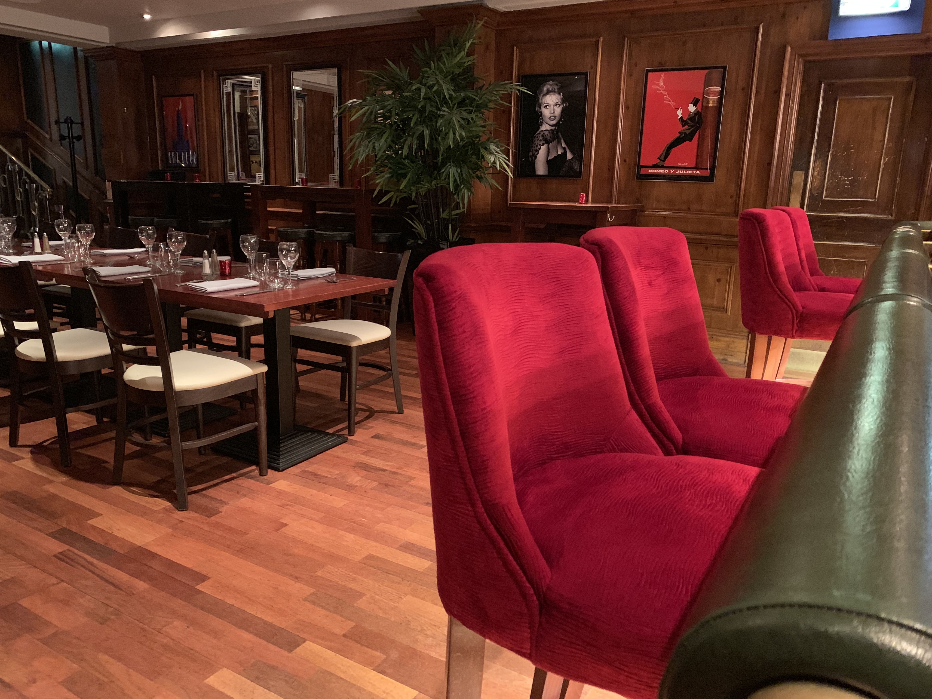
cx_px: 466
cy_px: 350
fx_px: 700
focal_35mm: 26
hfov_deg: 67.3
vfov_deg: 53.1
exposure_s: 1/25
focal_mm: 4.25
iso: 800
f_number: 1.8
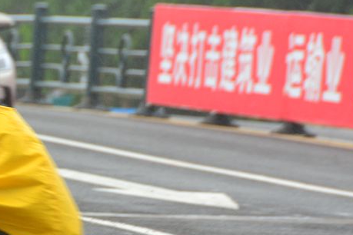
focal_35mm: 667
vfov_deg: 2.1
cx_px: 35
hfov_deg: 3.1
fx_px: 6540
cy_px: 180
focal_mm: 170
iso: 200
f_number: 5.6
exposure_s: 1/125
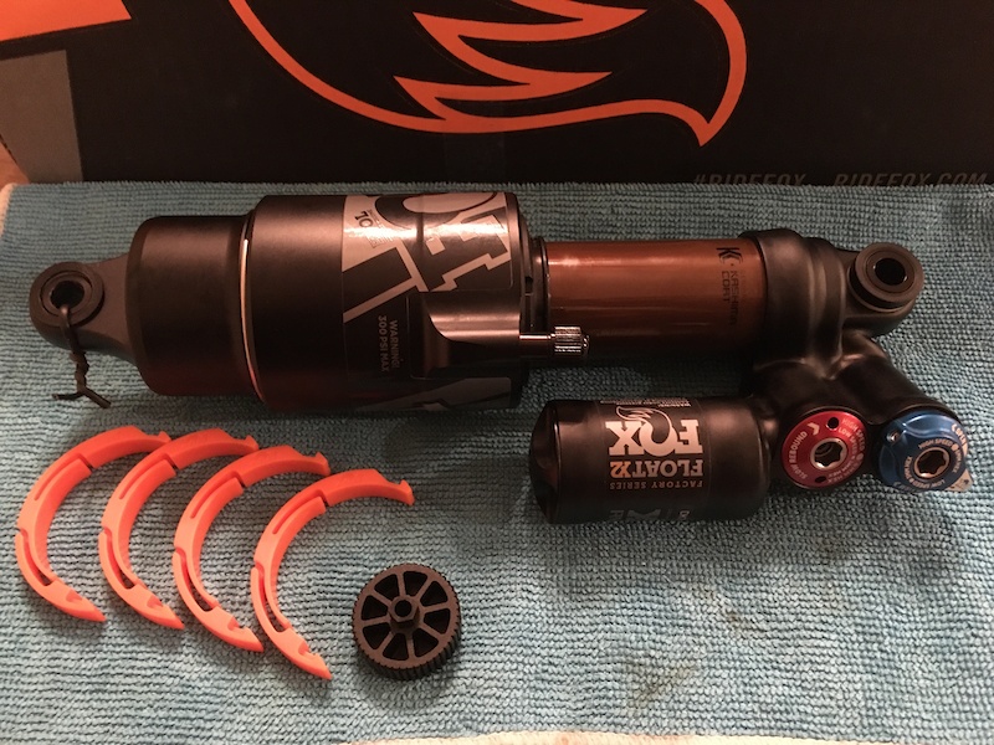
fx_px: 833
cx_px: 497
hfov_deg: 61.7
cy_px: 372
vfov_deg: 48.2
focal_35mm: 29
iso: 500
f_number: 2.2
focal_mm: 4.15
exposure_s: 1/15
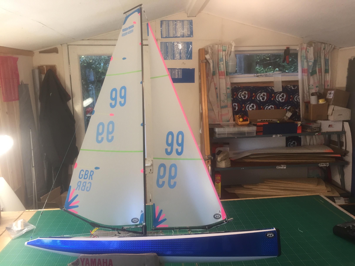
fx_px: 297
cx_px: 178
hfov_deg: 61.7
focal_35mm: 29
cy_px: 133
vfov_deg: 48.2
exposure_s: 1/33
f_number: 2.2
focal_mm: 4.15
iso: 64
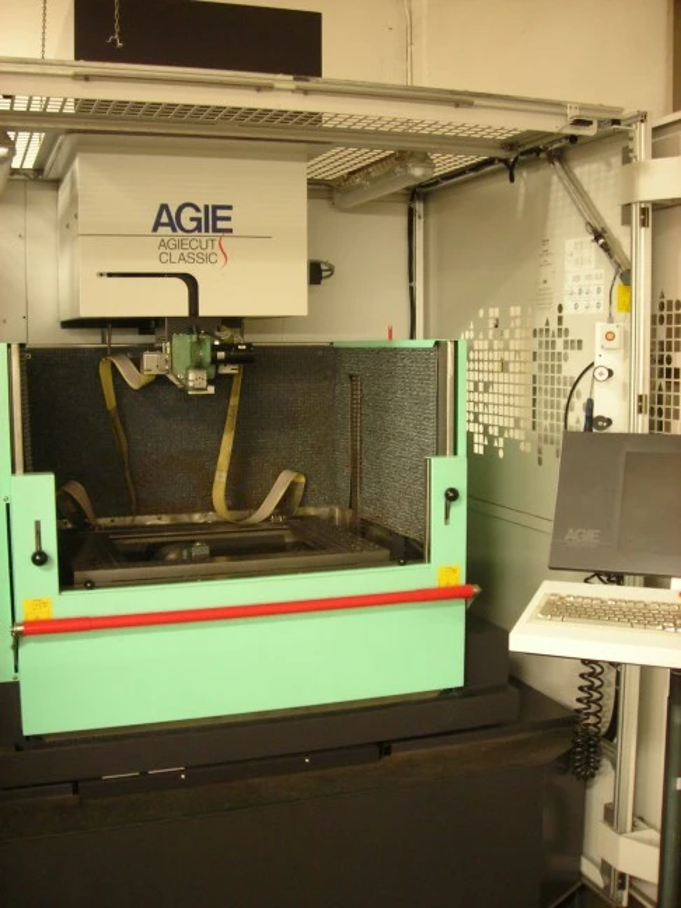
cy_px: 454
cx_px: 340
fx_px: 997
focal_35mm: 38
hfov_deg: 37.7
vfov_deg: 49.0
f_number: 3.2
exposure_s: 1/4
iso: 189
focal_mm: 6.3
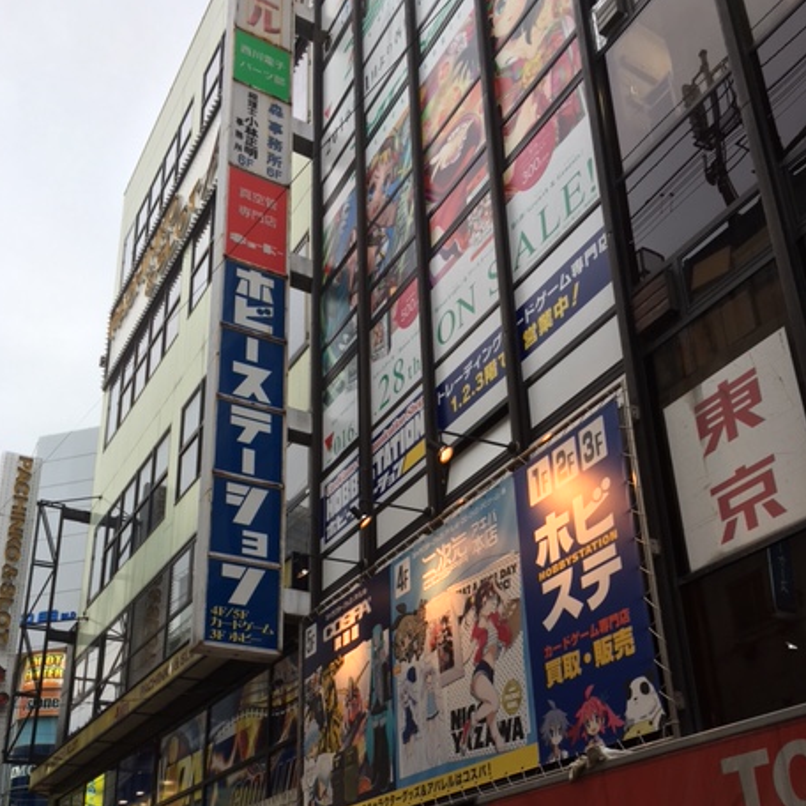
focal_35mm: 36
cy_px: 544
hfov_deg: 46.0
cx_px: 399
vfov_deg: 45.3
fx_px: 948
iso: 25
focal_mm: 4.15
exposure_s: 1/60
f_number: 2.2
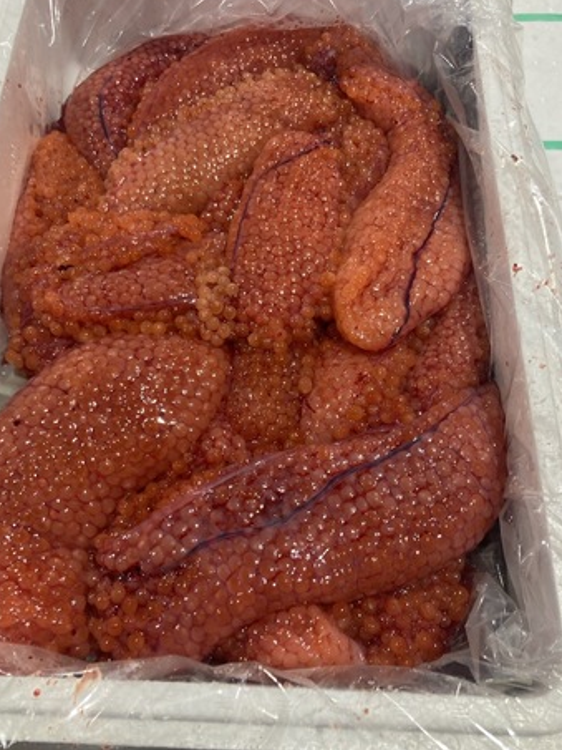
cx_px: 266
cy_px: 343
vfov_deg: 58.3
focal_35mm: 31
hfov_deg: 45.4
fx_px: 671
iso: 100
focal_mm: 3.99
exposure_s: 1/50
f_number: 1.8
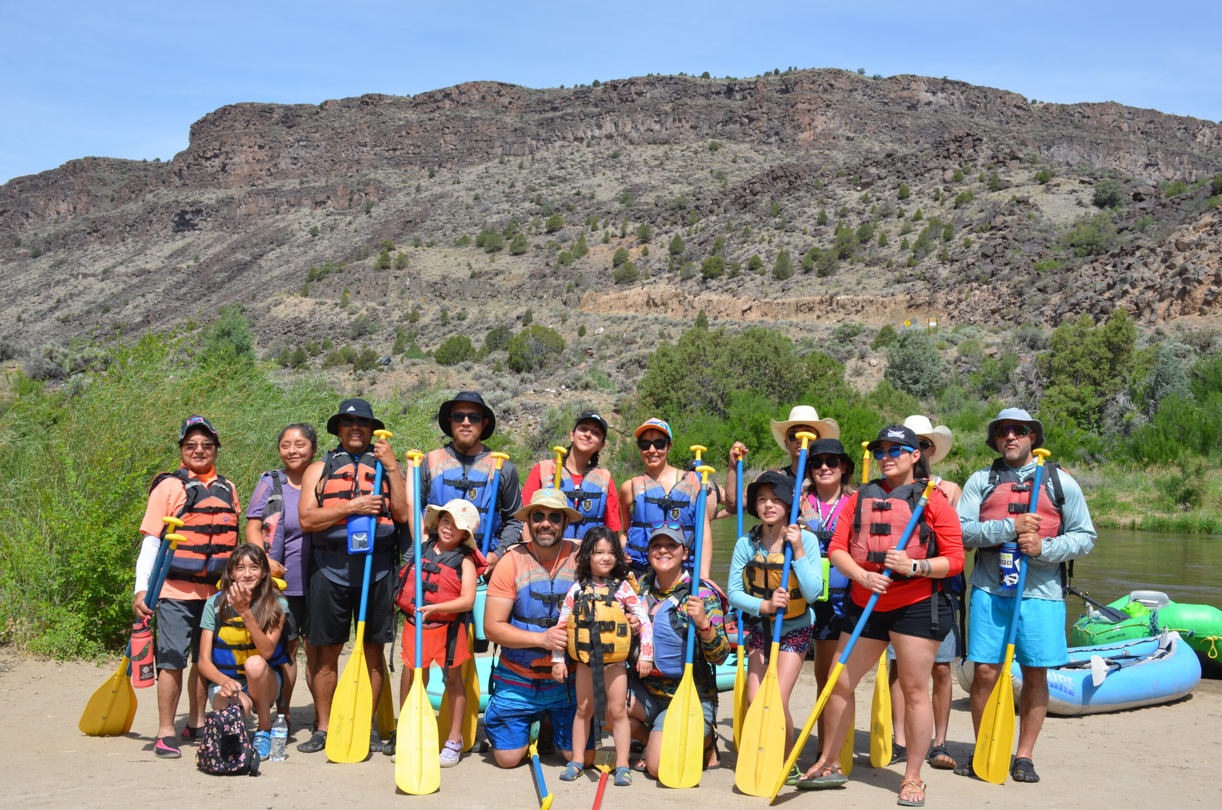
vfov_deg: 36.7
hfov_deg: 53.2
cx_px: 611
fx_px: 1220
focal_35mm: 36
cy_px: 405
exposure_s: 1/250
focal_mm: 24
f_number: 8
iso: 110
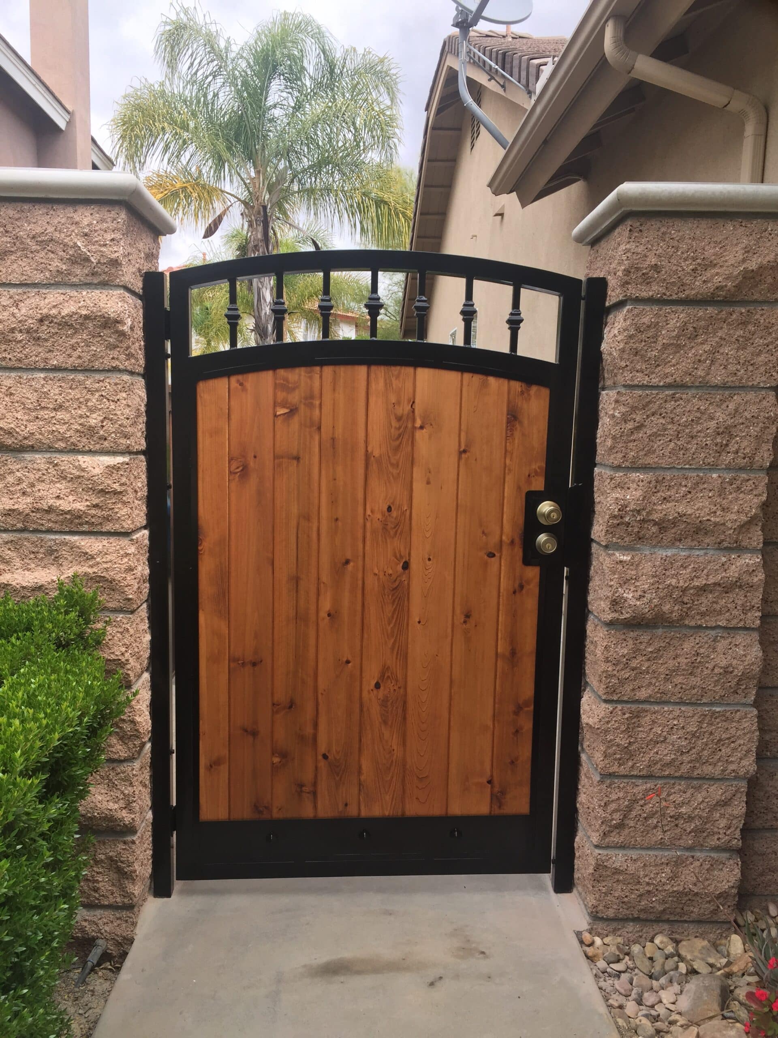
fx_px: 869
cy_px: 519
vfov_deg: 61.7
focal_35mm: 29
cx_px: 389
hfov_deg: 48.2
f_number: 2.2
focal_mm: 4.15
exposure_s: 1/648
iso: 32
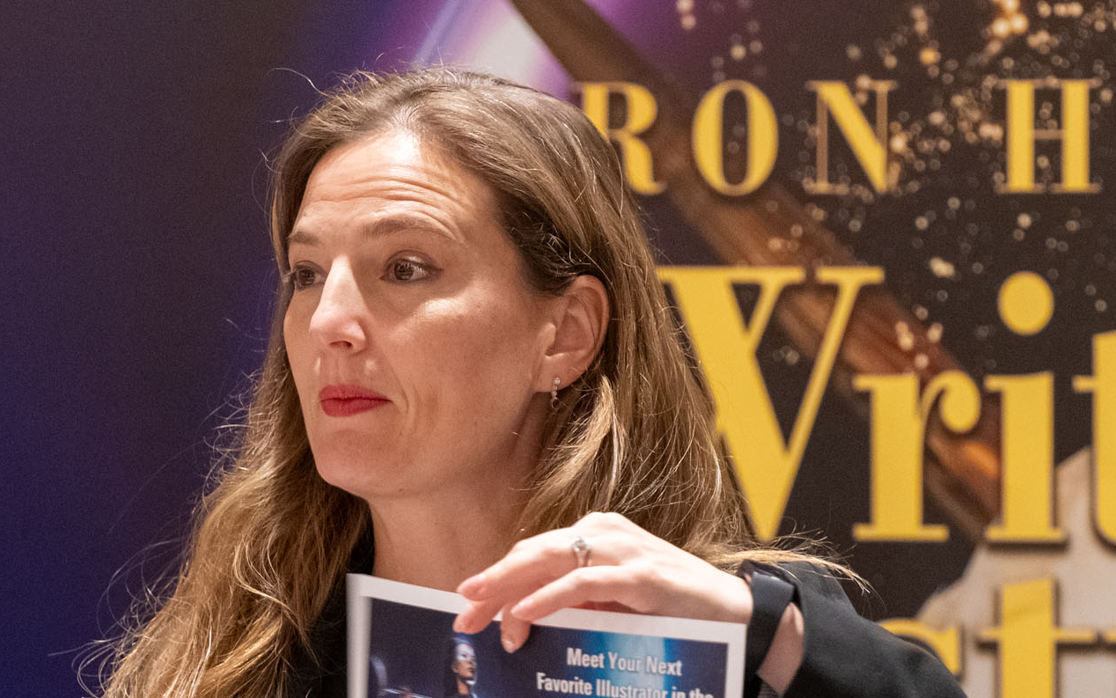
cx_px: 869
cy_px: 901
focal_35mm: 405
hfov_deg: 5.2
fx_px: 12320
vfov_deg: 3.2
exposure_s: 1/125
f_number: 2.8
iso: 2500
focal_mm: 140
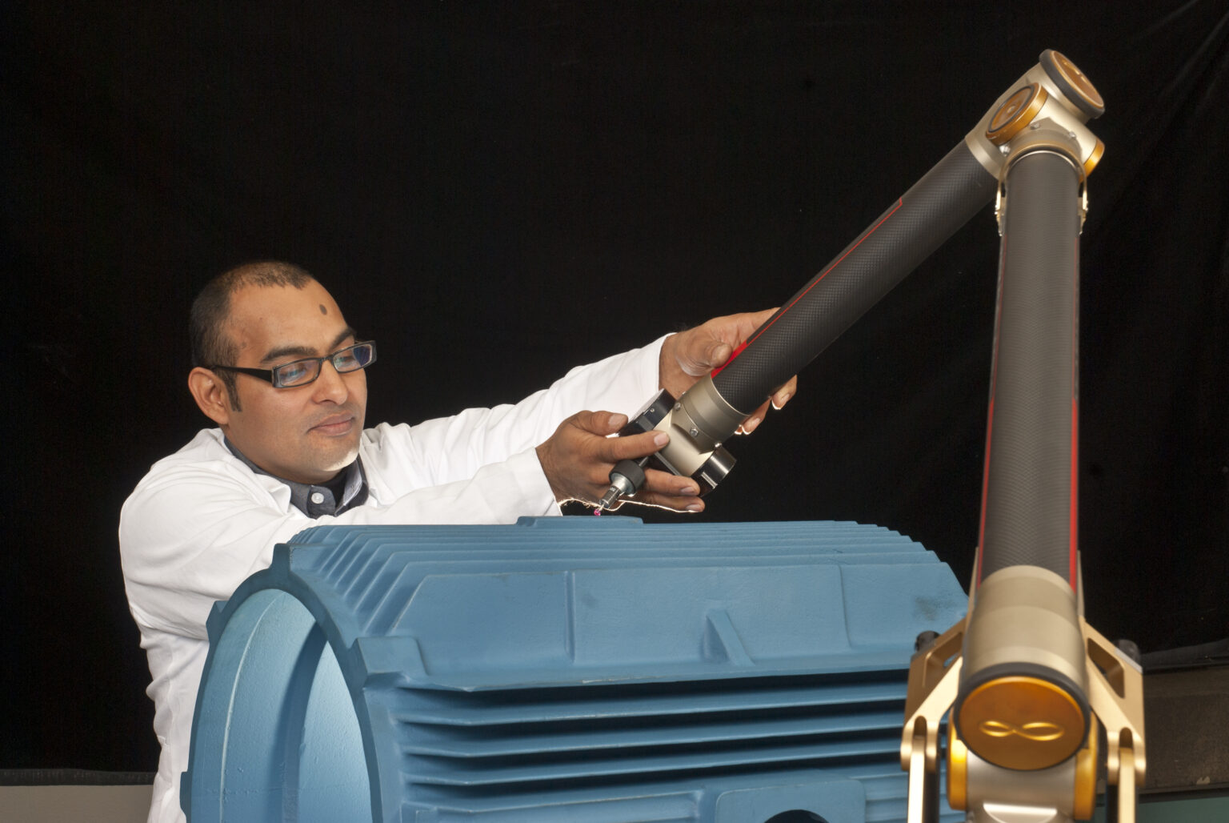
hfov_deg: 35.0
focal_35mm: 57
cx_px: 614
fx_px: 1948
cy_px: 412
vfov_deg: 23.8
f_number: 11
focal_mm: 38
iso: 100
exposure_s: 1/125
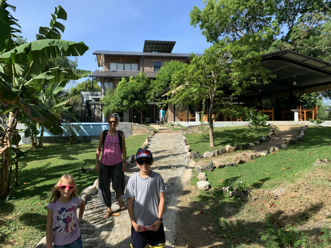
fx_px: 249
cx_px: 166
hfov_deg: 67.3
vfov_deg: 53.1
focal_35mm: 26
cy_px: 124
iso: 25
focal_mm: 4.25
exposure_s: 1/1266
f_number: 1.8
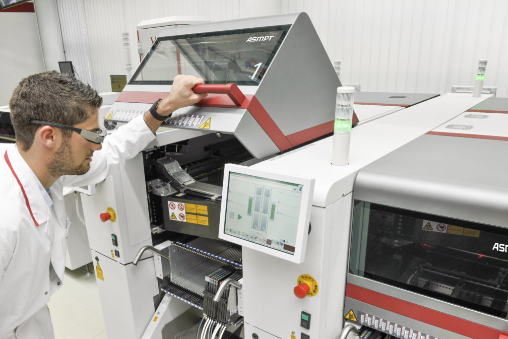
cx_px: 254
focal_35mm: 28
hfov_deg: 65.5
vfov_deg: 46.4
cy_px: 170
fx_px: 395
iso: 100
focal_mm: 28
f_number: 16
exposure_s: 1/2
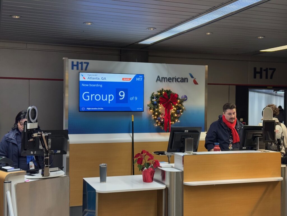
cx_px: 144
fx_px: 398
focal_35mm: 48
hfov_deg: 39.7
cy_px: 108
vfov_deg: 30.3
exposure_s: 1/40
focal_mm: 6.76
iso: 320
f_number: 1.78
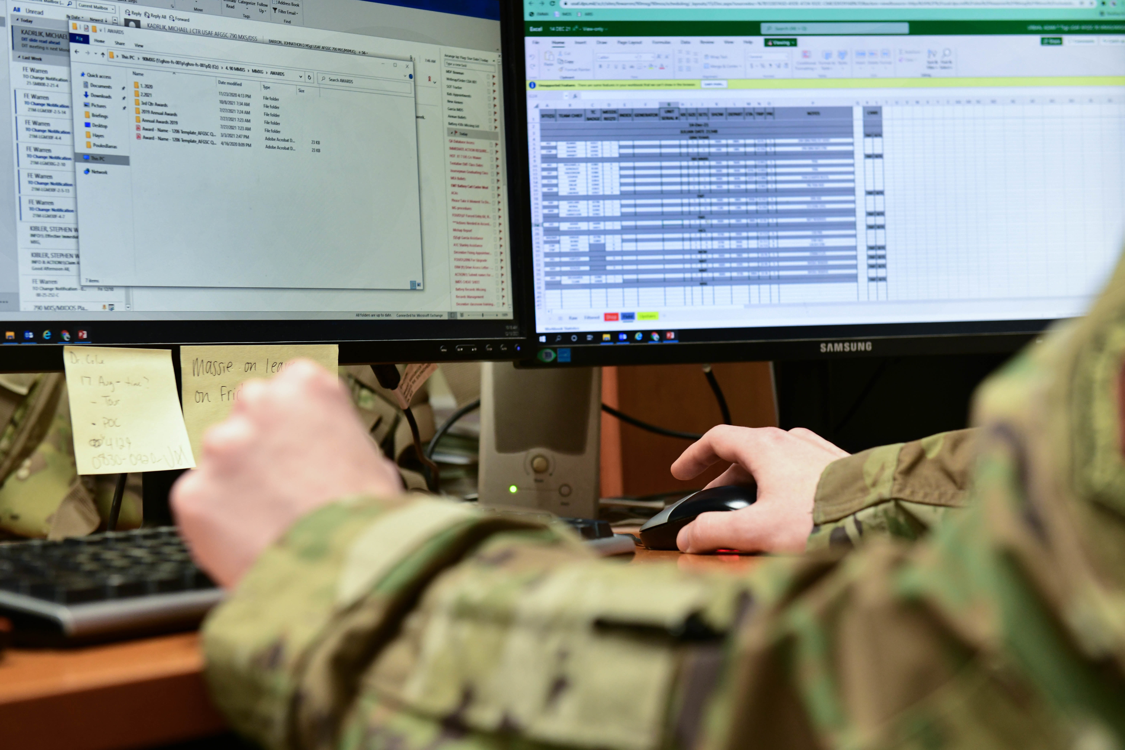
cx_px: 562
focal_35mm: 70
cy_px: 375
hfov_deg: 28.8
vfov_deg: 19.5
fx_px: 2187
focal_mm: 70
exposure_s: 1/60
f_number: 5.6
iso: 2000
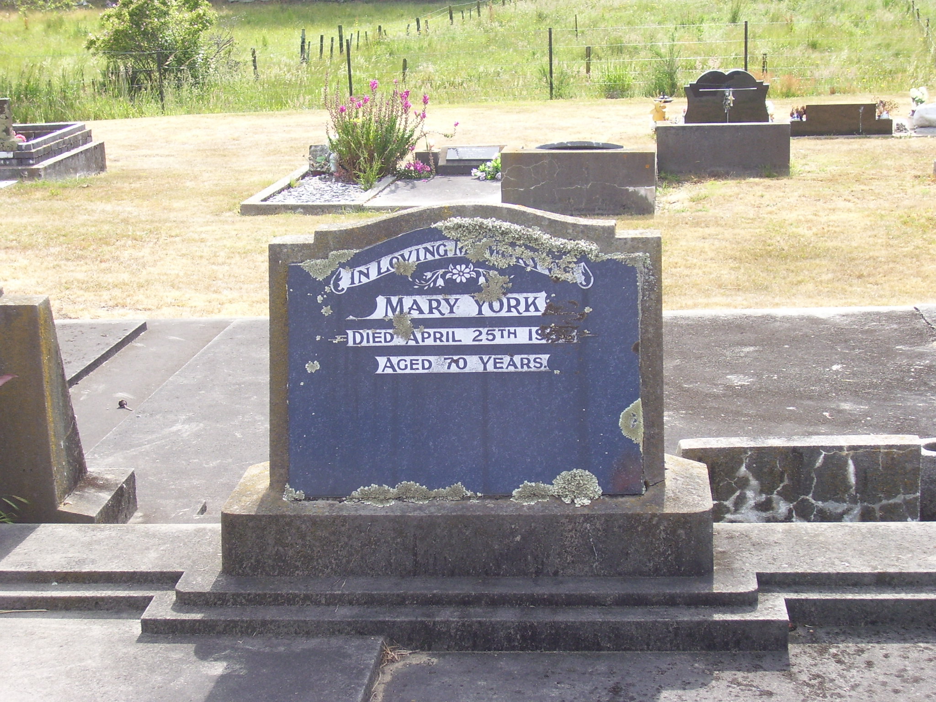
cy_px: 351
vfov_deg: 22.3
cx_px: 468
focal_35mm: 66
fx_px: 1785
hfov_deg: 29.4
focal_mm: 10.8
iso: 80
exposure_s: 1/350
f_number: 3.6
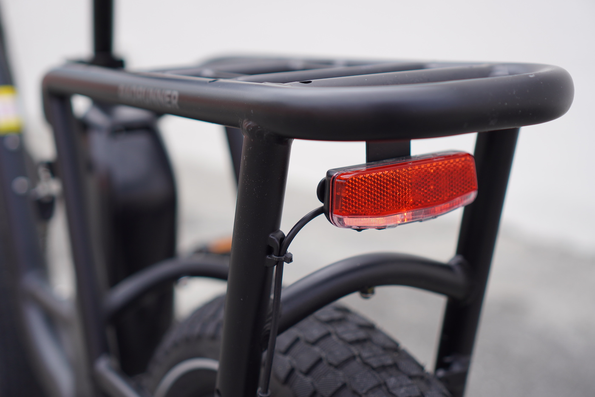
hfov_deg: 37.9
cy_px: 198
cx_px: 298
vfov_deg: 25.7
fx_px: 868
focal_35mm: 52
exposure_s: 1/1000
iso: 100
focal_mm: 35
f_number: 2.2
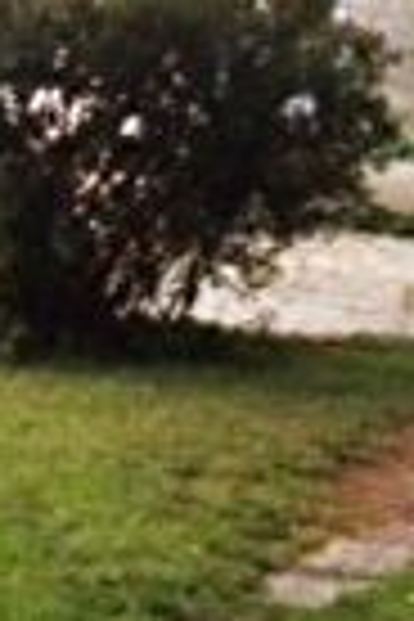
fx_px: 3191
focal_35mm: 185
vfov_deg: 11.1
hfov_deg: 7.4
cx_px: -27
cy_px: 169
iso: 50
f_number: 2.4
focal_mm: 4.28
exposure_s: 1/204
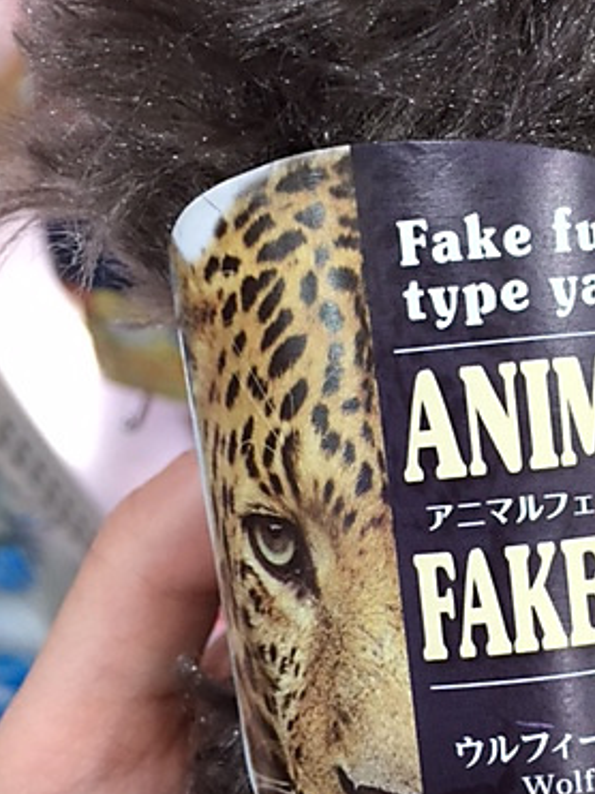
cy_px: 484
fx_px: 1147
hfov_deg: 28.2
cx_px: 509
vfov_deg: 38.0
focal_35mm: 50
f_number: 2.2
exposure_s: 1/33
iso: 64
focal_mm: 4.15
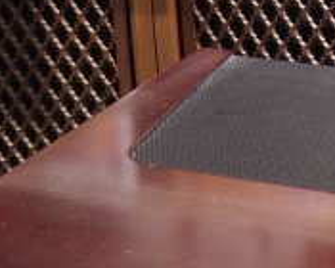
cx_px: 366
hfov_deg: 13.9
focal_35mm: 136
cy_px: 452
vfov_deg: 10.8
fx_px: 1348
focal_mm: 7.9
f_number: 2.8
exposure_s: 1/13
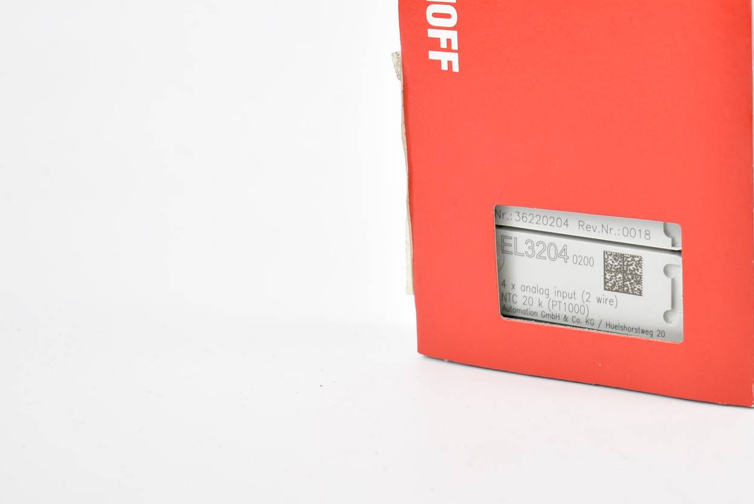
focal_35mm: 91
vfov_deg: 15.0
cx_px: 585
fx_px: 1904
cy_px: 97
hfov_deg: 22.1
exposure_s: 1/30
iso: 100
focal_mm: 35
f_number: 4.5
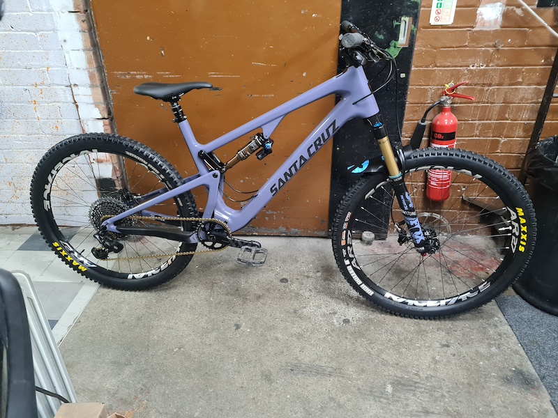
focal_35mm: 26
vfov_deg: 53.1
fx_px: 419
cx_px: 279
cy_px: 209
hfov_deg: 67.3
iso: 800
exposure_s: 1/50
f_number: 1.8
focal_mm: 5.4
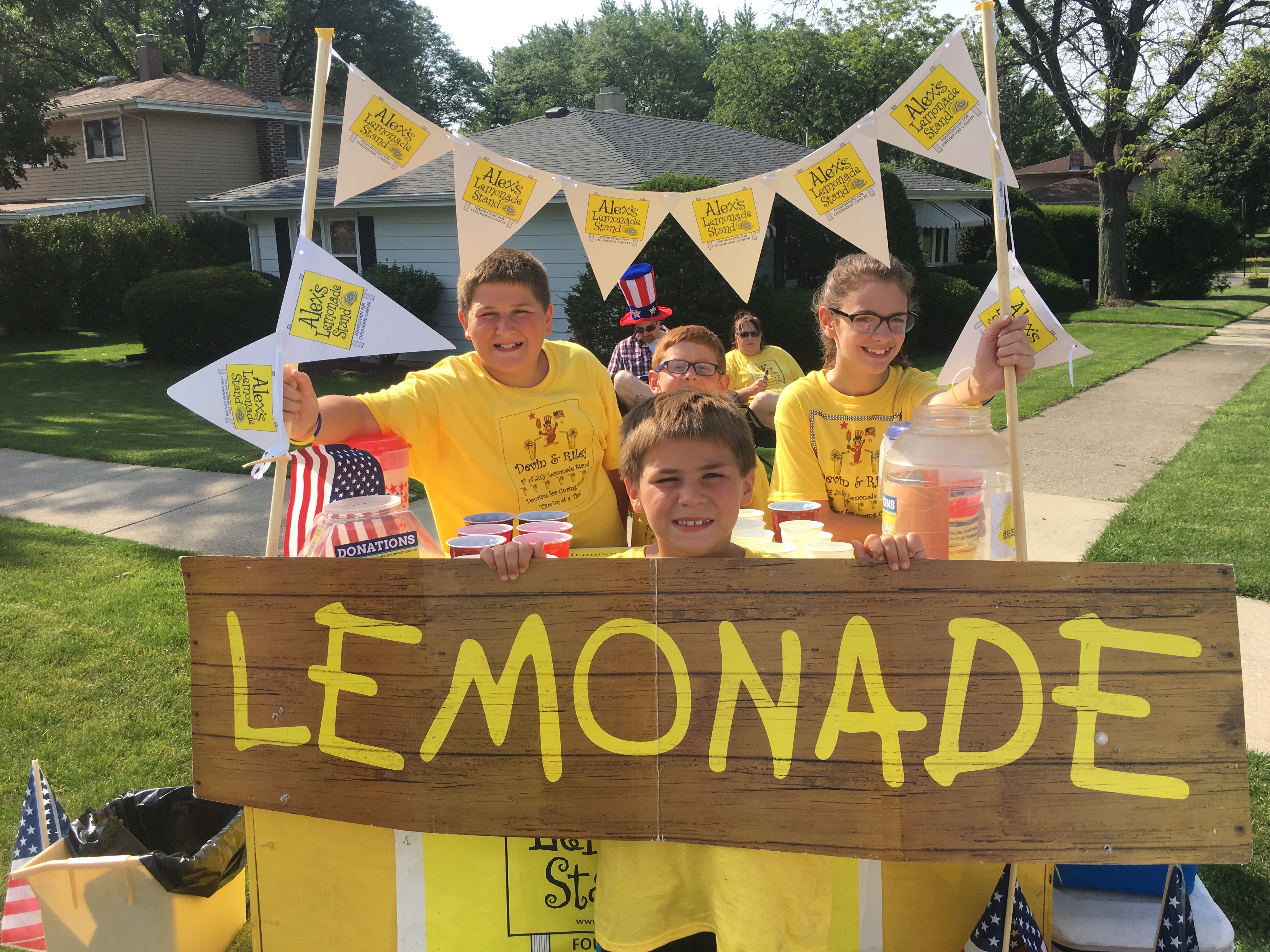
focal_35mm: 29
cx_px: 635
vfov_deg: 48.2
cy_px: 476
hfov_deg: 61.7
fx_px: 1064
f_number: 2.2
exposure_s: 1/974
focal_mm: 4.15
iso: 25
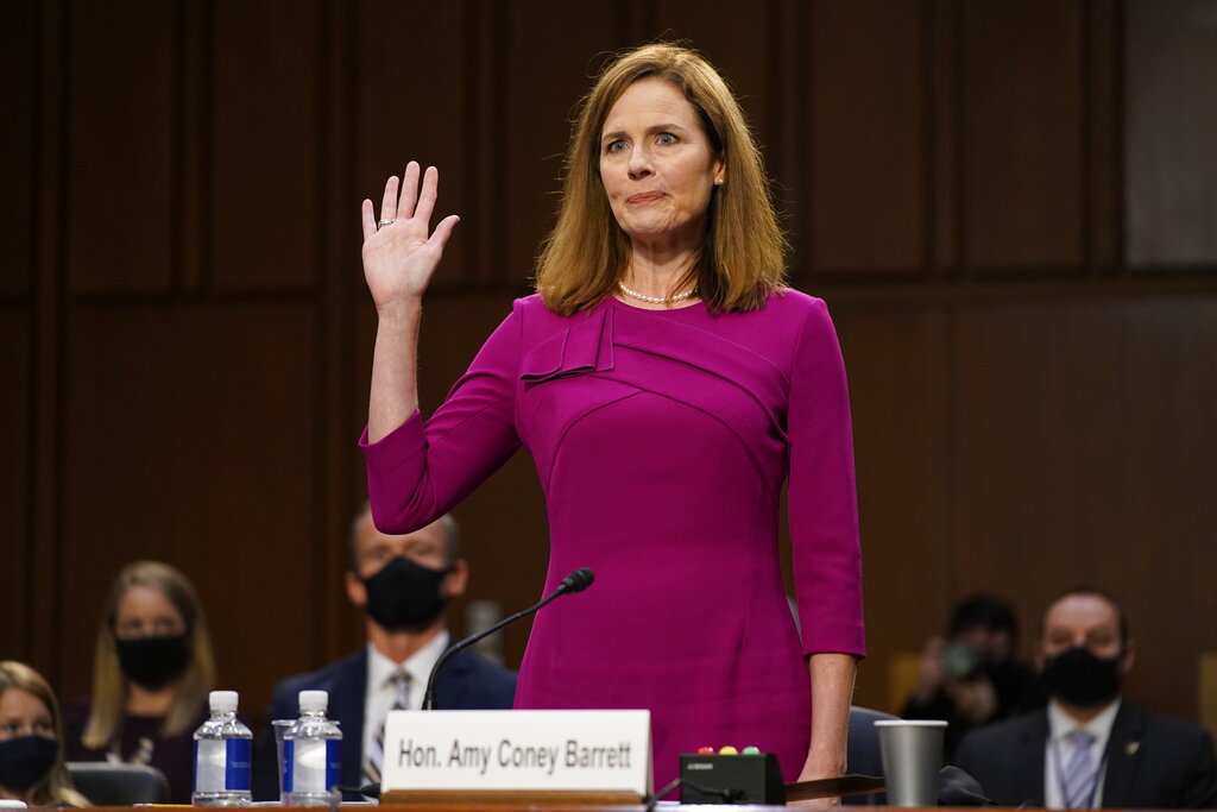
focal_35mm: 126
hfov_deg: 16.3
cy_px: 406
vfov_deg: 10.9
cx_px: 608
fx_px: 4260
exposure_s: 1/500
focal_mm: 126
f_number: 2.8
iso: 2500
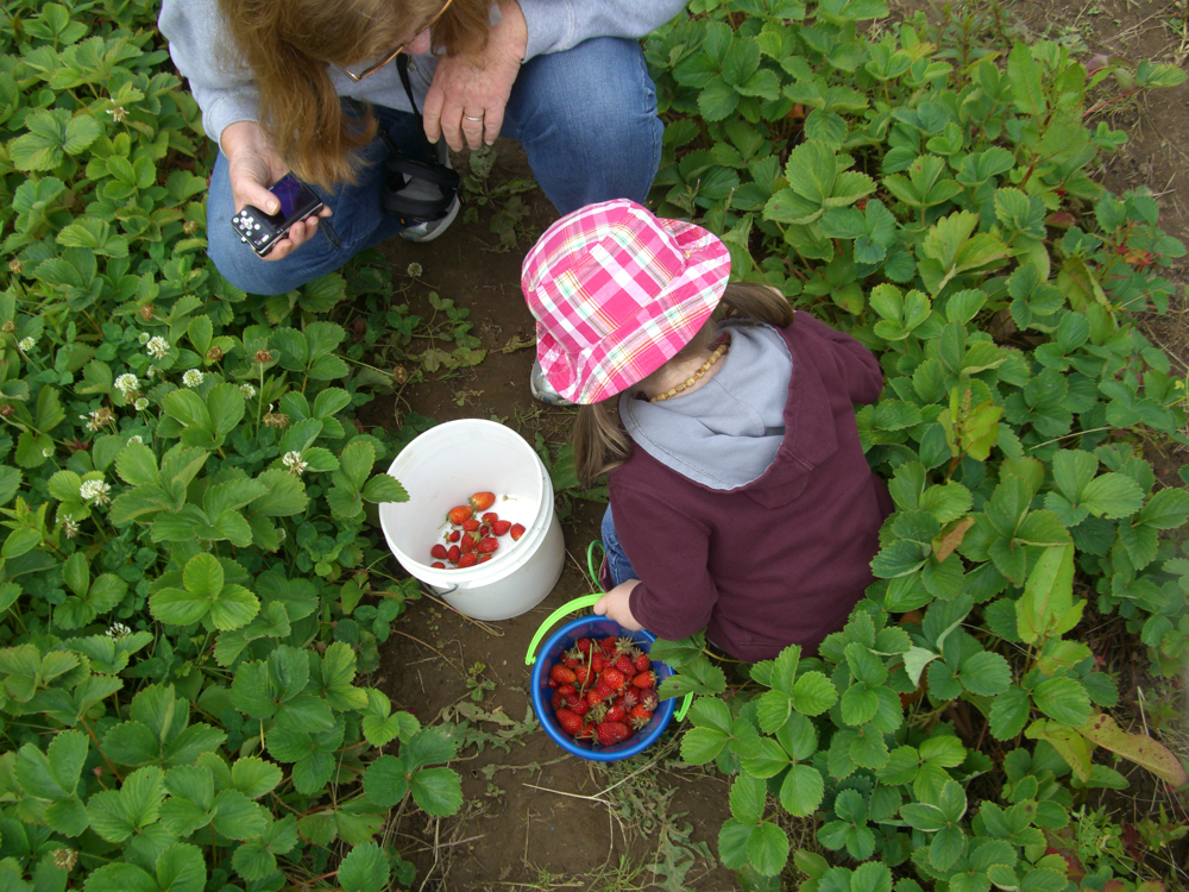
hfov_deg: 49.0
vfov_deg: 37.7
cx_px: 594
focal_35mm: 38
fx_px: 1305
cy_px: 446
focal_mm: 7.9
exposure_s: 1/200
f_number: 5.6
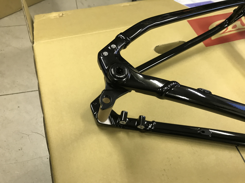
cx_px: 122
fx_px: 198
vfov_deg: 49.7
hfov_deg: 63.4
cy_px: 92
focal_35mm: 28
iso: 40
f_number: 1.8
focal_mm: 3.99
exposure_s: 1/17
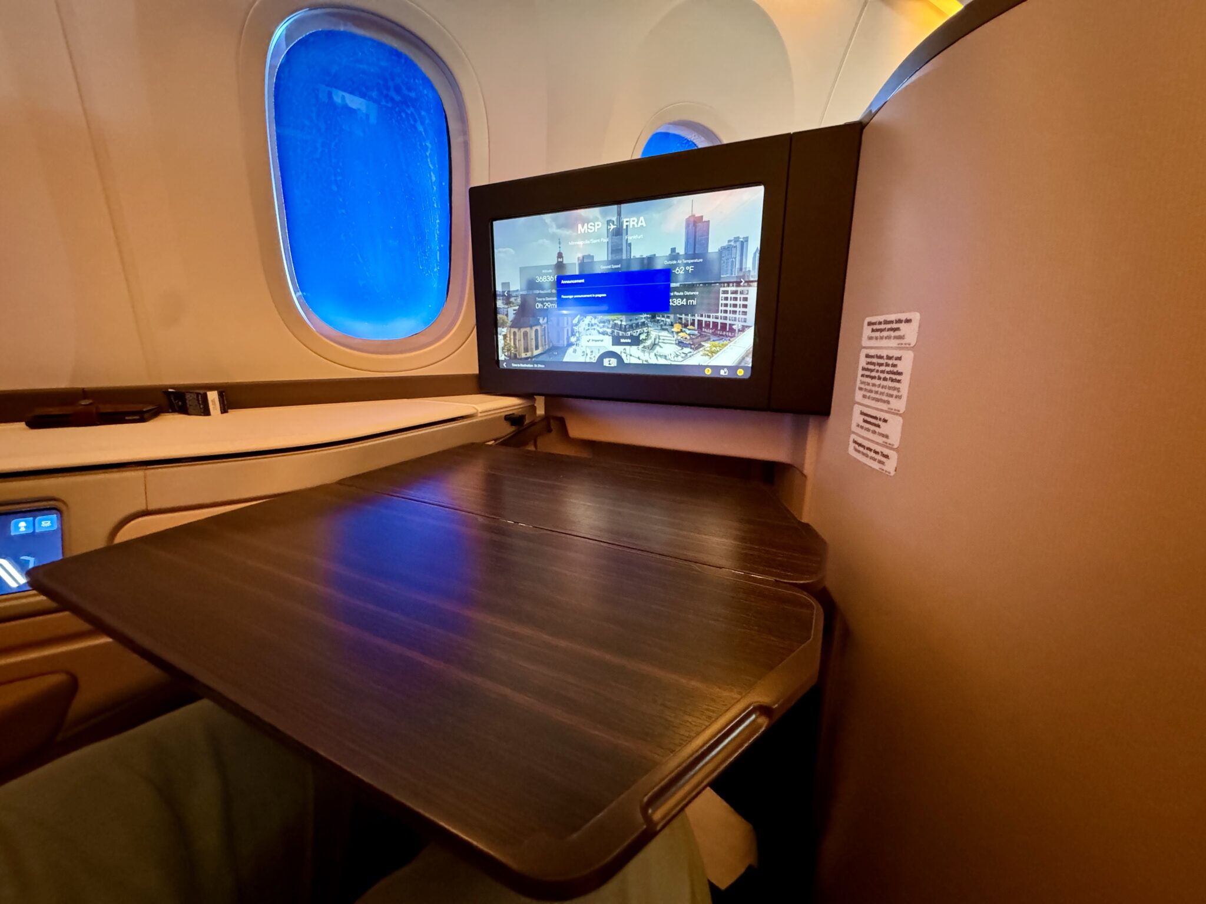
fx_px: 488
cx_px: 603
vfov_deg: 85.7
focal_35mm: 14
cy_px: 452
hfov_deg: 102.1
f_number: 2.2
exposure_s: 1/37
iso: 1250
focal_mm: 2.22
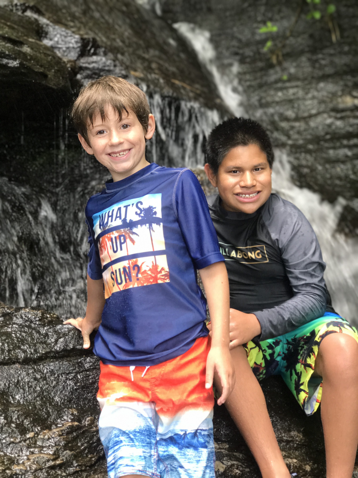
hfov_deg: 25.7
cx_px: 179
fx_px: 786
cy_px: 239
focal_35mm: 57
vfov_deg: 33.8
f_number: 2.8
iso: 125
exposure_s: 1/60
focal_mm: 6.6
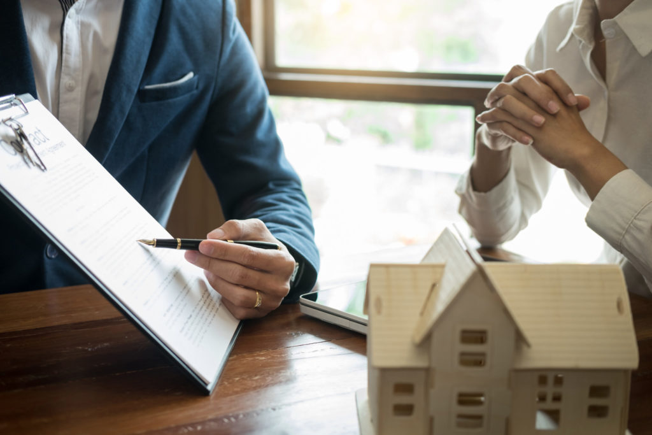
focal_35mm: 53
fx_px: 960
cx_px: 326
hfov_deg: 37.5
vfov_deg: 25.5
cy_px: 218
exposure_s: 1/100
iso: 320
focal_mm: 35
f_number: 2.5
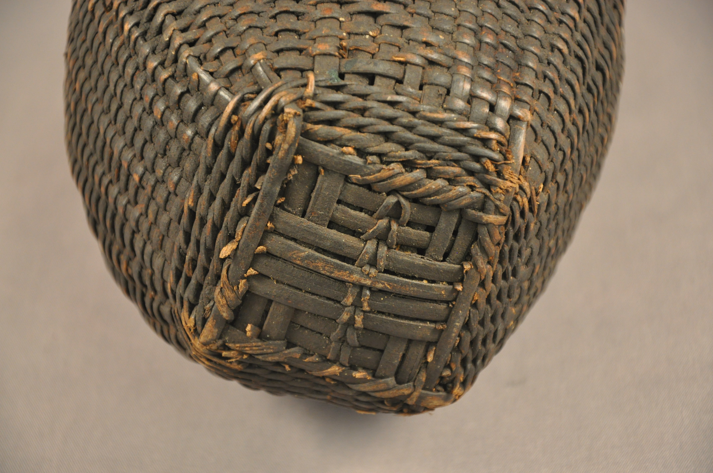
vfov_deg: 9.9
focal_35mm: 138
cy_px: 236
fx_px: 2730
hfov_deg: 14.9
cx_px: 356
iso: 1000
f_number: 5.6
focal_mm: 92
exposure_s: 1/30
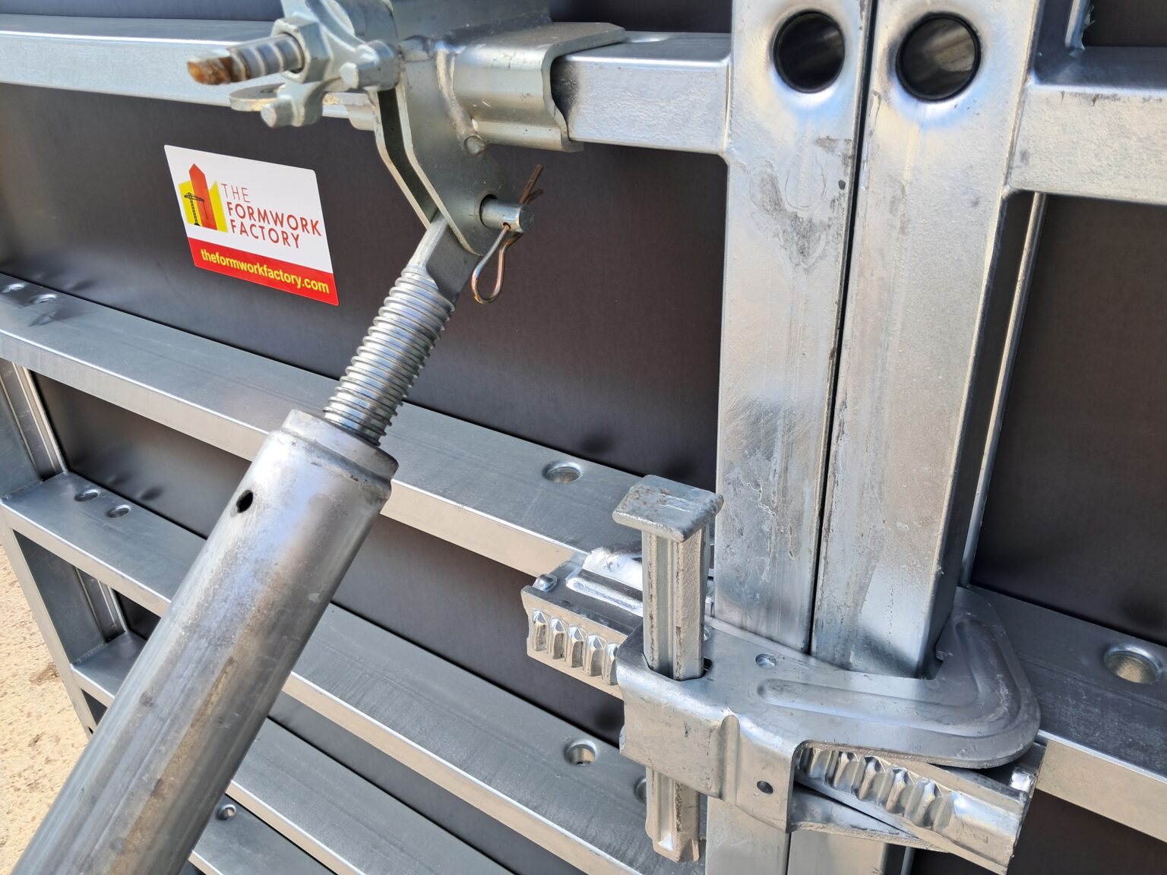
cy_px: 438
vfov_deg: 51.4
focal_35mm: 27
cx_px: 584
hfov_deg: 65.3
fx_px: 910
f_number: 1.8
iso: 50
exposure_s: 1/144
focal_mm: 4
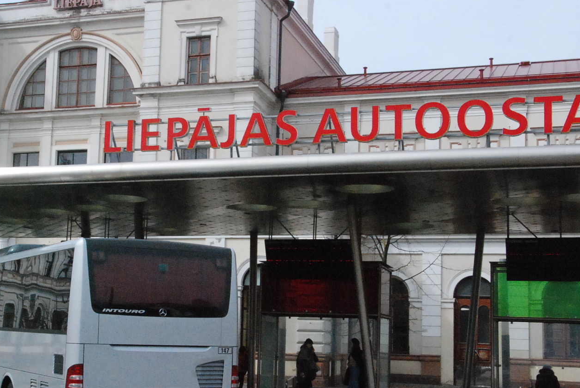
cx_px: 218
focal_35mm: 60
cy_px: 219
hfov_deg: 33.2
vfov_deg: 22.7
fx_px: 968
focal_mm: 26
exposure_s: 1/1250
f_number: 18
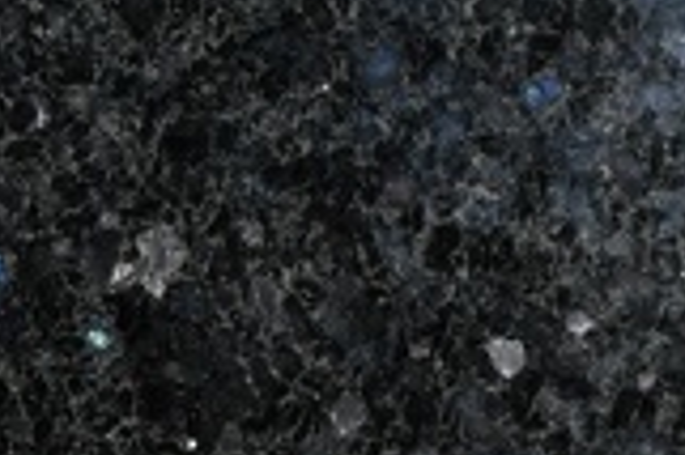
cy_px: 893
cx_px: 1302
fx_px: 3650
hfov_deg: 10.0
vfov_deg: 6.9
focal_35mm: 192
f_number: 11
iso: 160
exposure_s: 1/200
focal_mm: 26
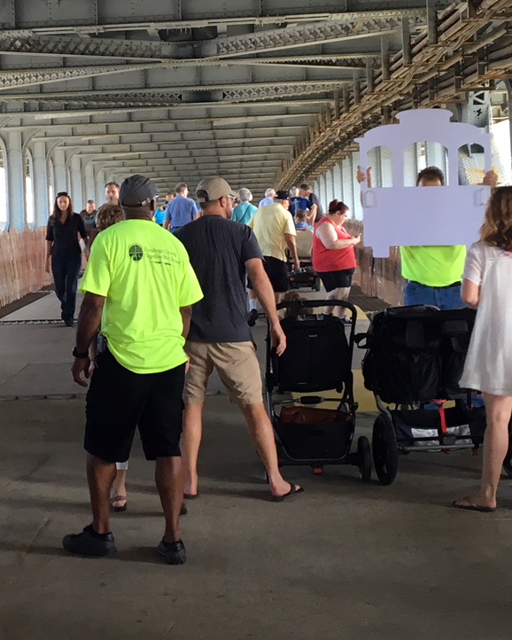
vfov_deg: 24.0
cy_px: 207
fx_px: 1496
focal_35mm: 79
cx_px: 82
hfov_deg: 19.2
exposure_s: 1/40
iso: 25
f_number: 2.2
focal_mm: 4.15
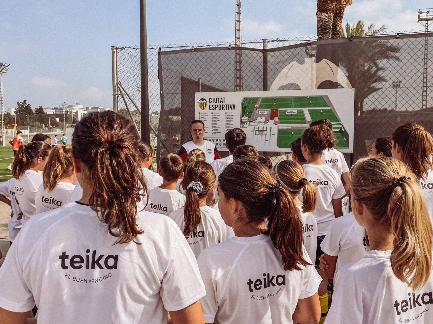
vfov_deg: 40.7
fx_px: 438
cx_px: 243
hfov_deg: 52.5
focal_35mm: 35
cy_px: 160
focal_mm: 4.2
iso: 32
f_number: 1.6
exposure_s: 1/4000
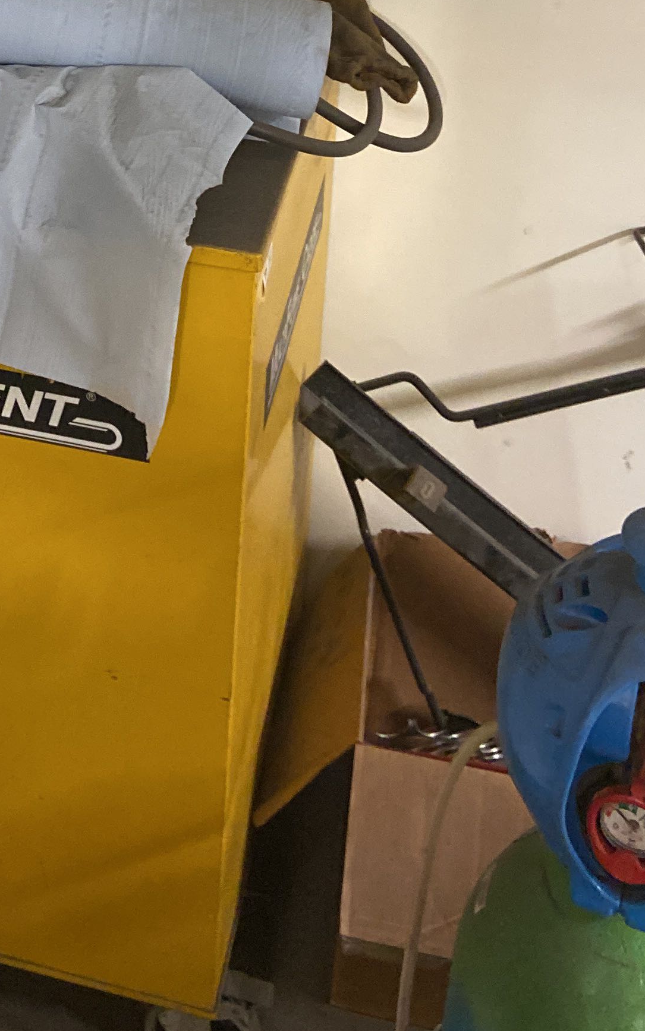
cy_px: -74
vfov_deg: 29.2
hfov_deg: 19.8
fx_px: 1800
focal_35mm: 64
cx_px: 12
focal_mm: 4.25
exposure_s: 1/33
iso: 320
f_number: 1.8
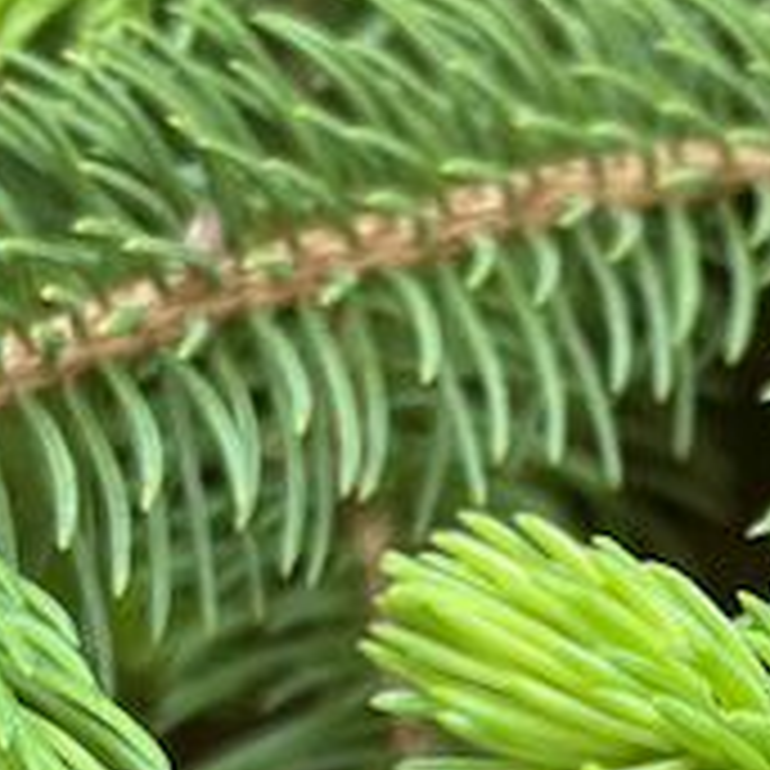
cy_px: 842
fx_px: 4329
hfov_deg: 10.0
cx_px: 941
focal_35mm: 172
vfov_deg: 10.1
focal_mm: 5.1
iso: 32
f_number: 1.6
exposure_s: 1/149
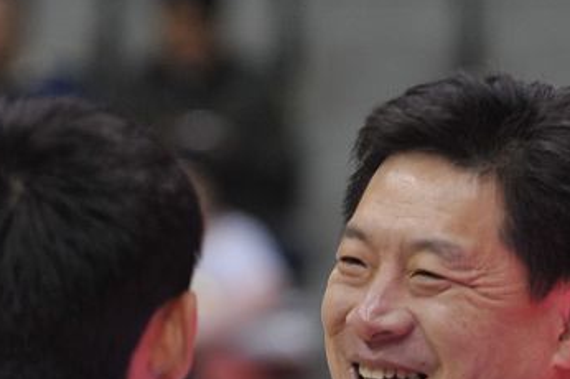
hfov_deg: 4.6
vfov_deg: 3.0
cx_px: 359
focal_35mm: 451
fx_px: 7134
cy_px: 518
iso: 800
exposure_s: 1/400
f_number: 2.8
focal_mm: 130
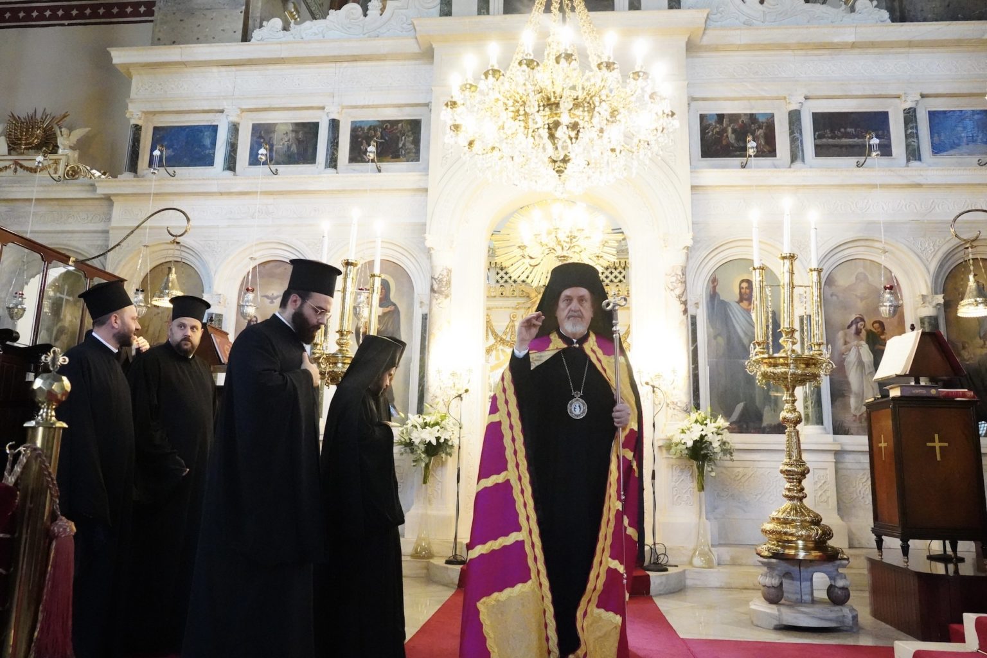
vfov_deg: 53.1
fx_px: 658
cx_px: 494
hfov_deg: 73.7
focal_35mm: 24
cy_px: 329
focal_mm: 24
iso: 25600
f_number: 5.6
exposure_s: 1/200
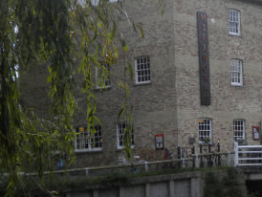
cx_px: 189
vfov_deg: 15.3
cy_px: 104
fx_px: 735
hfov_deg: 20.1
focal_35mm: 97
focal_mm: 9.3
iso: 80
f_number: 3.9
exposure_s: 1/306
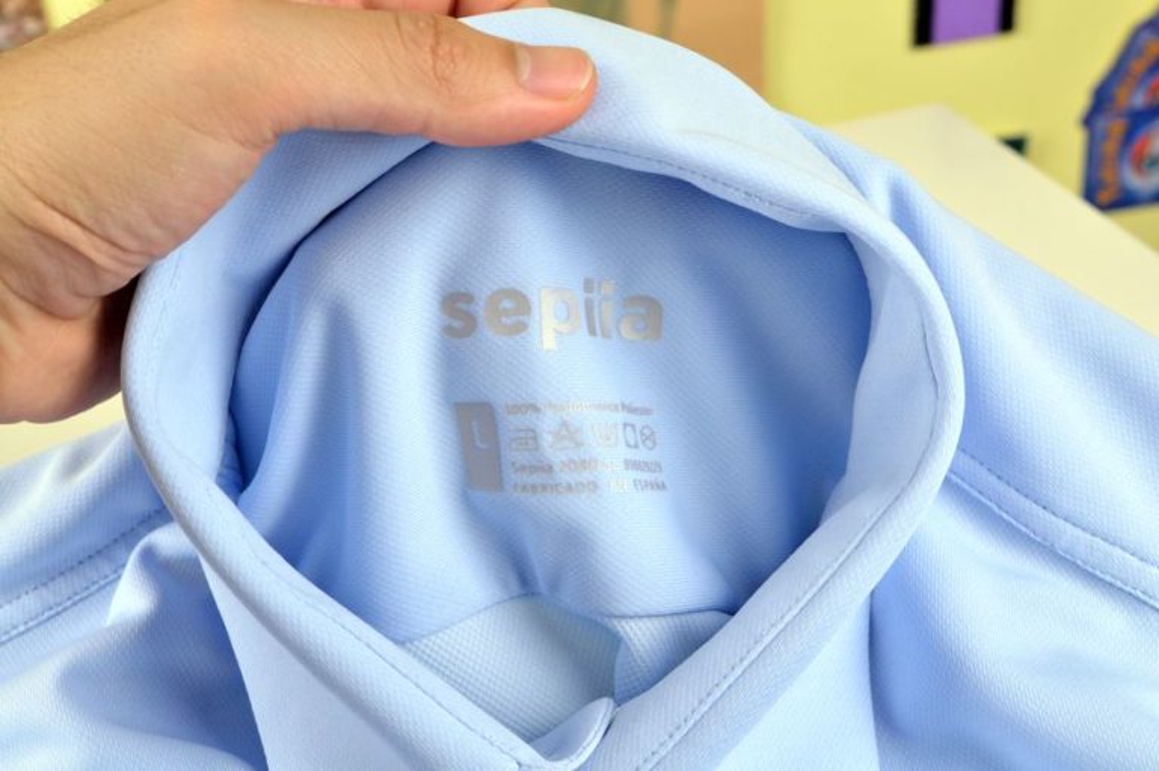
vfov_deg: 25.0
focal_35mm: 54
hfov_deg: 36.9
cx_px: 580
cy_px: 386
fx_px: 1737
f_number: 10
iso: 800
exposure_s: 1/20
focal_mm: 36
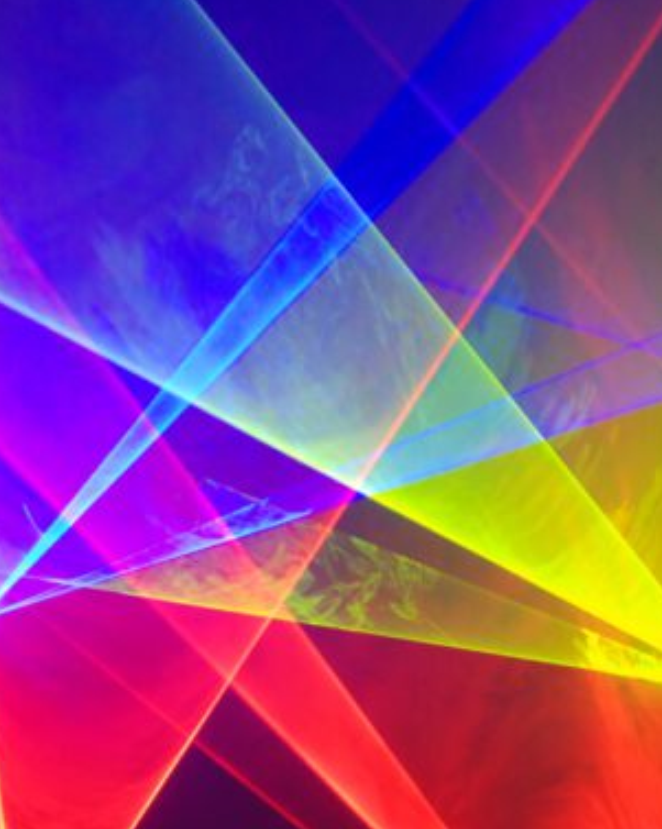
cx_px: 477
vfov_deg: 22.0
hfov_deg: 17.6
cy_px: 387
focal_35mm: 87
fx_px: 2133
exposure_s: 1/8
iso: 400
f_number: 4.5
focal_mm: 28
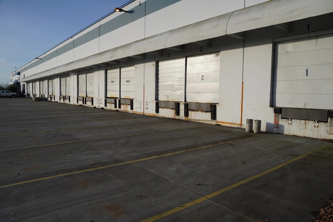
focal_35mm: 24
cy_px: 111
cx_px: 166
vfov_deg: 53.1
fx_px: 222
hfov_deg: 73.8
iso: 100
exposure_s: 1/2500
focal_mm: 24
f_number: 2.8
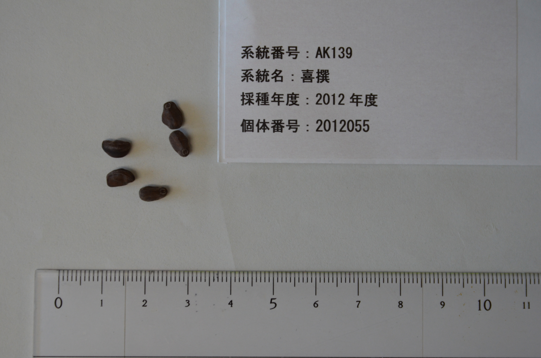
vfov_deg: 13.8
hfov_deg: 20.7
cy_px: 179
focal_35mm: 99
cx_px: 270
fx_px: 1485
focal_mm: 66
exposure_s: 1/125
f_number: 5.6
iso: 720
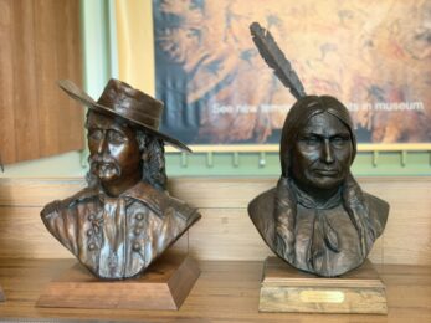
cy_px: 162
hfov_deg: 36.8
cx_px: 216
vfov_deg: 28.0
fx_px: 647
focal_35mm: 52
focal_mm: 6
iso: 400
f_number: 2.4
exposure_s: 1/60
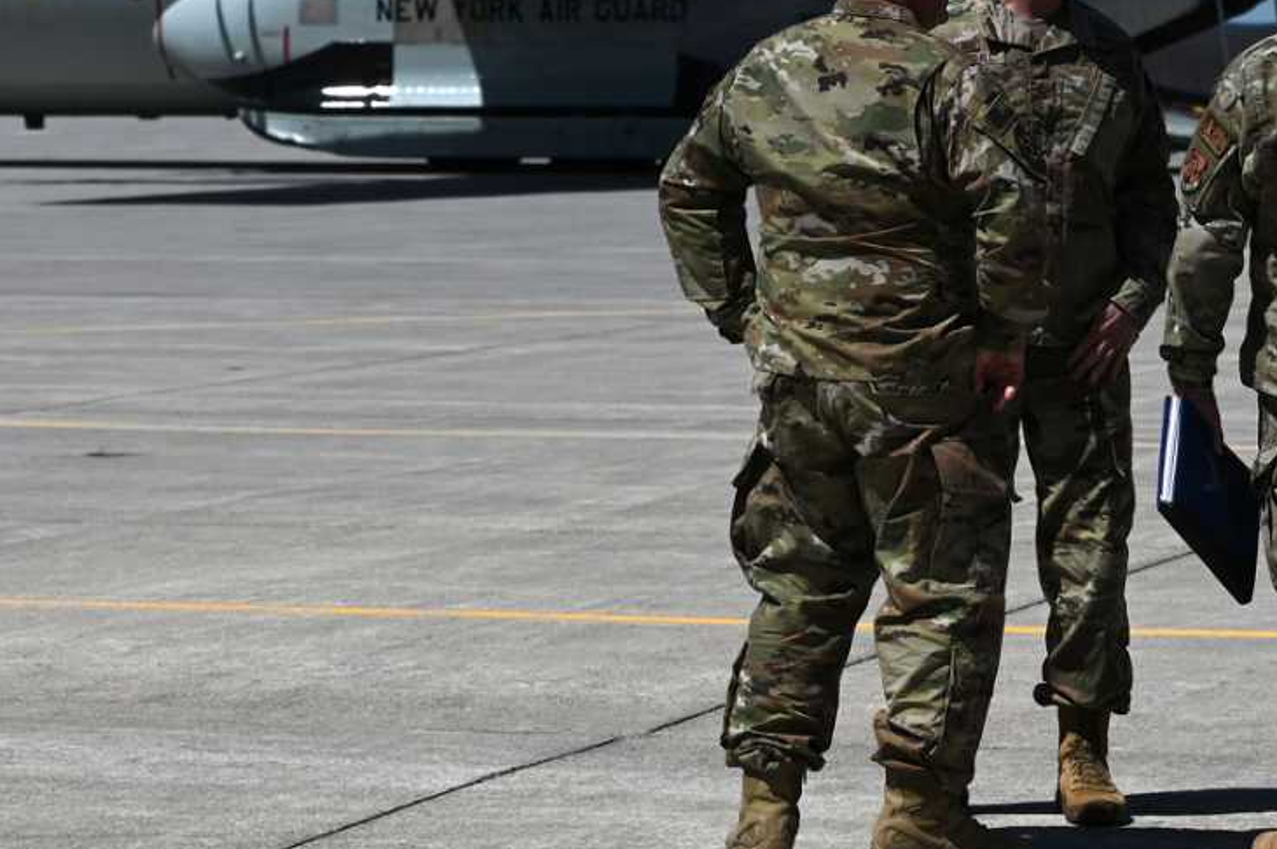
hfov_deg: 10.5
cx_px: 753
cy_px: -199
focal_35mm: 196
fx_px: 6946
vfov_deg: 6.9
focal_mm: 70
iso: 280
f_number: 5.6
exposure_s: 1/8000
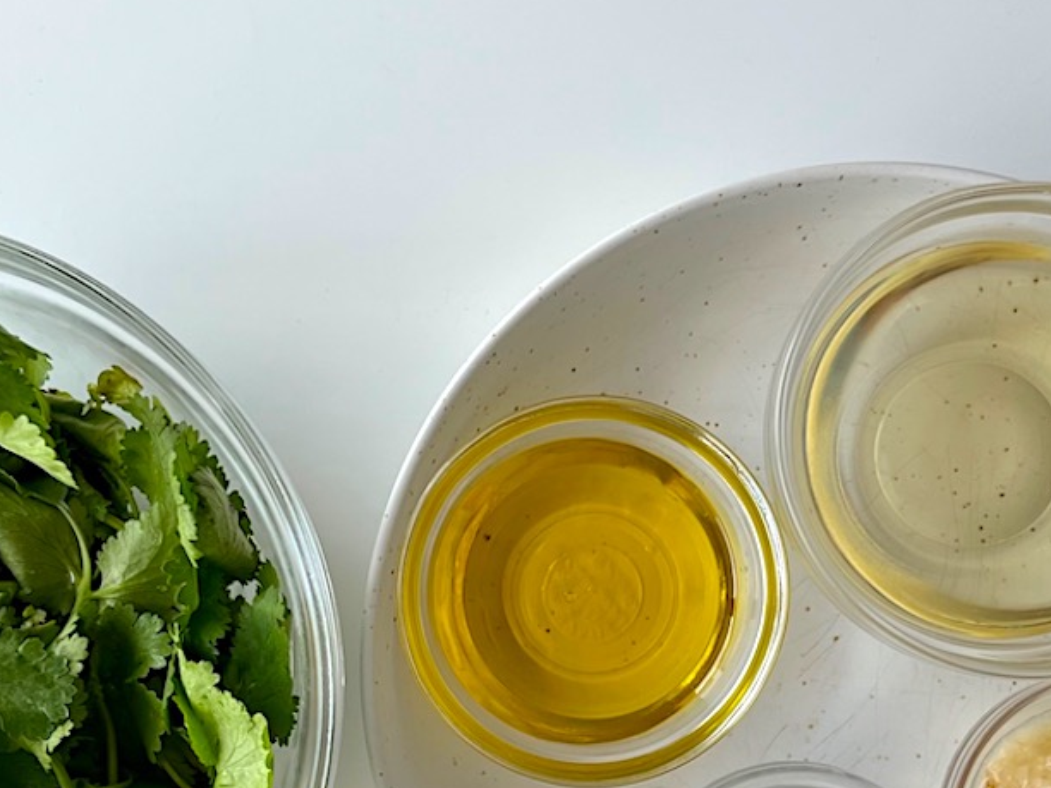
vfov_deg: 27.9
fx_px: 1548
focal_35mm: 51
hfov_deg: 37.2
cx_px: 386
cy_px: 652
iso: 50
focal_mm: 5.7
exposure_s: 1/365
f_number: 1.5
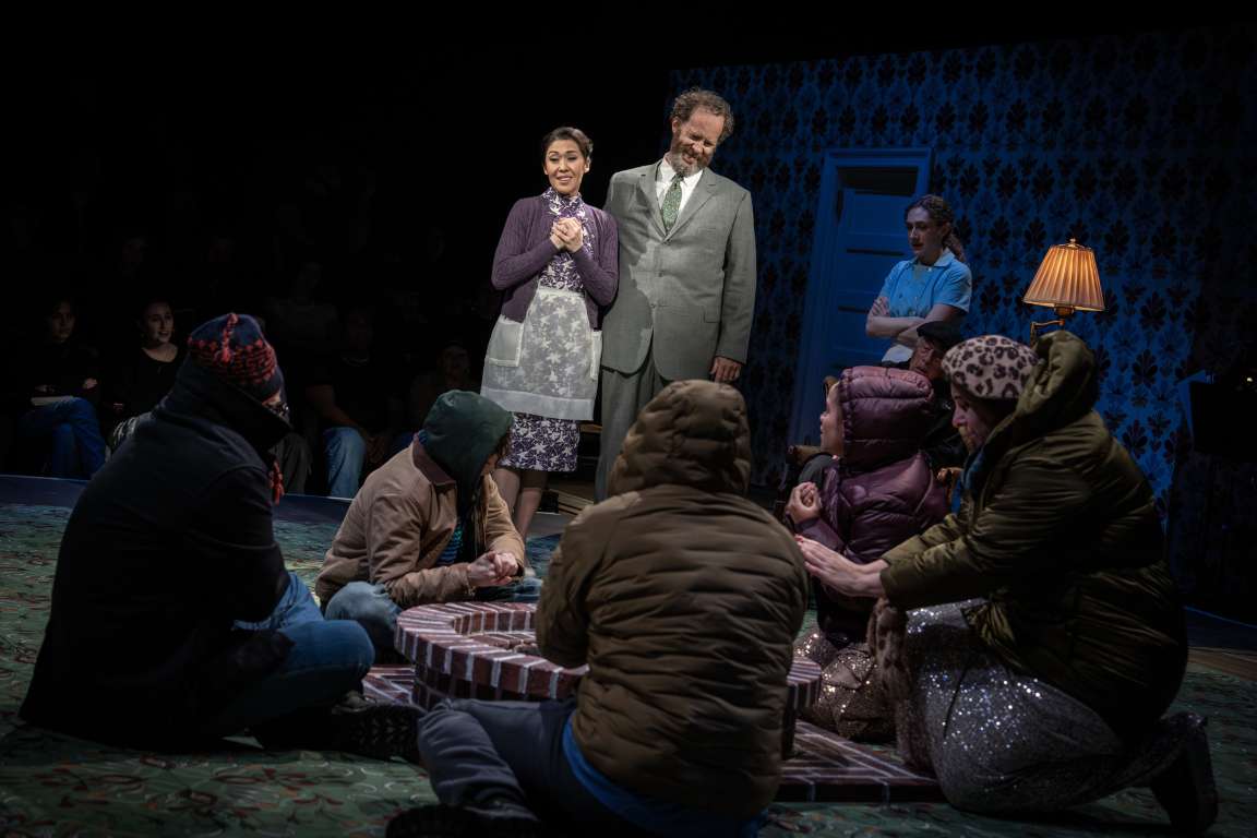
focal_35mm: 61
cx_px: 628
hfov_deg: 32.9
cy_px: 419
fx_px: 2130
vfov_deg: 22.3
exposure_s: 1/400
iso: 1600
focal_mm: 61
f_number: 4
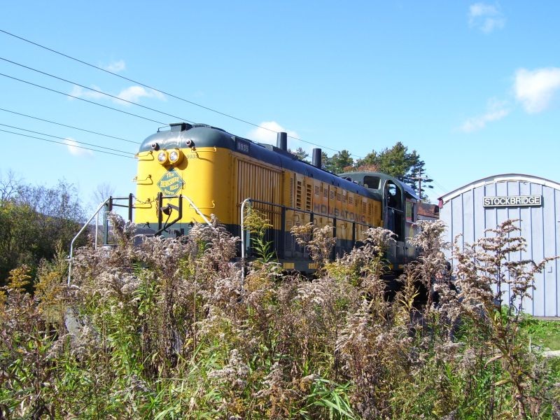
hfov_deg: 50.1
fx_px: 599
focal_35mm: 37
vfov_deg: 38.7
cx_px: 280
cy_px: 210
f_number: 4.8
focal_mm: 6
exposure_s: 1/350
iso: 80
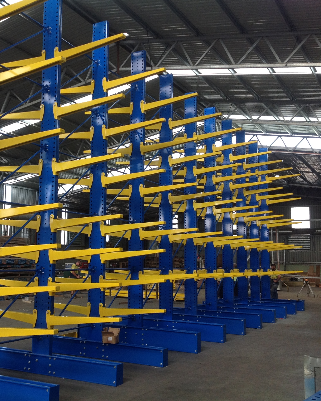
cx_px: 102
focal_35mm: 46
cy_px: 199
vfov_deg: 40.3
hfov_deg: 32.4
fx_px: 546
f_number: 2.4
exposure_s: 1/120
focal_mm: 4.28
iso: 64
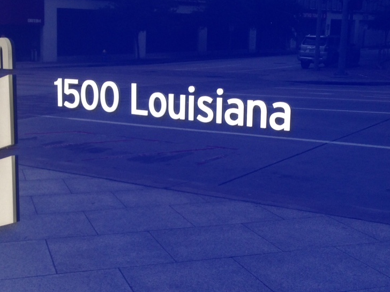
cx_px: 186
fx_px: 653
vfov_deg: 25.2
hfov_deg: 33.2
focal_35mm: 58
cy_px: 143
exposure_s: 1/142
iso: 50
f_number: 2.4
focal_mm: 4.12
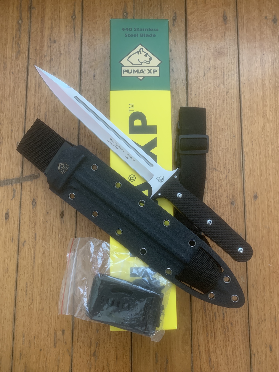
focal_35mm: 26
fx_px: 279
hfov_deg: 53.1
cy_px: 186
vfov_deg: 67.3
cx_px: 140
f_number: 1.8
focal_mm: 4.25
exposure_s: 1/48
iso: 400
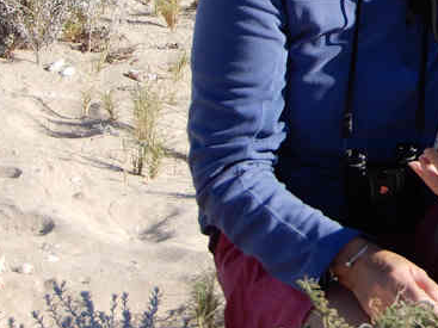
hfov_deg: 6.0
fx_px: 4136
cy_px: 32
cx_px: 573
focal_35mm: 327
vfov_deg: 4.5
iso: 80
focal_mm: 21.4
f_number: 5
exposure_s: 1/400
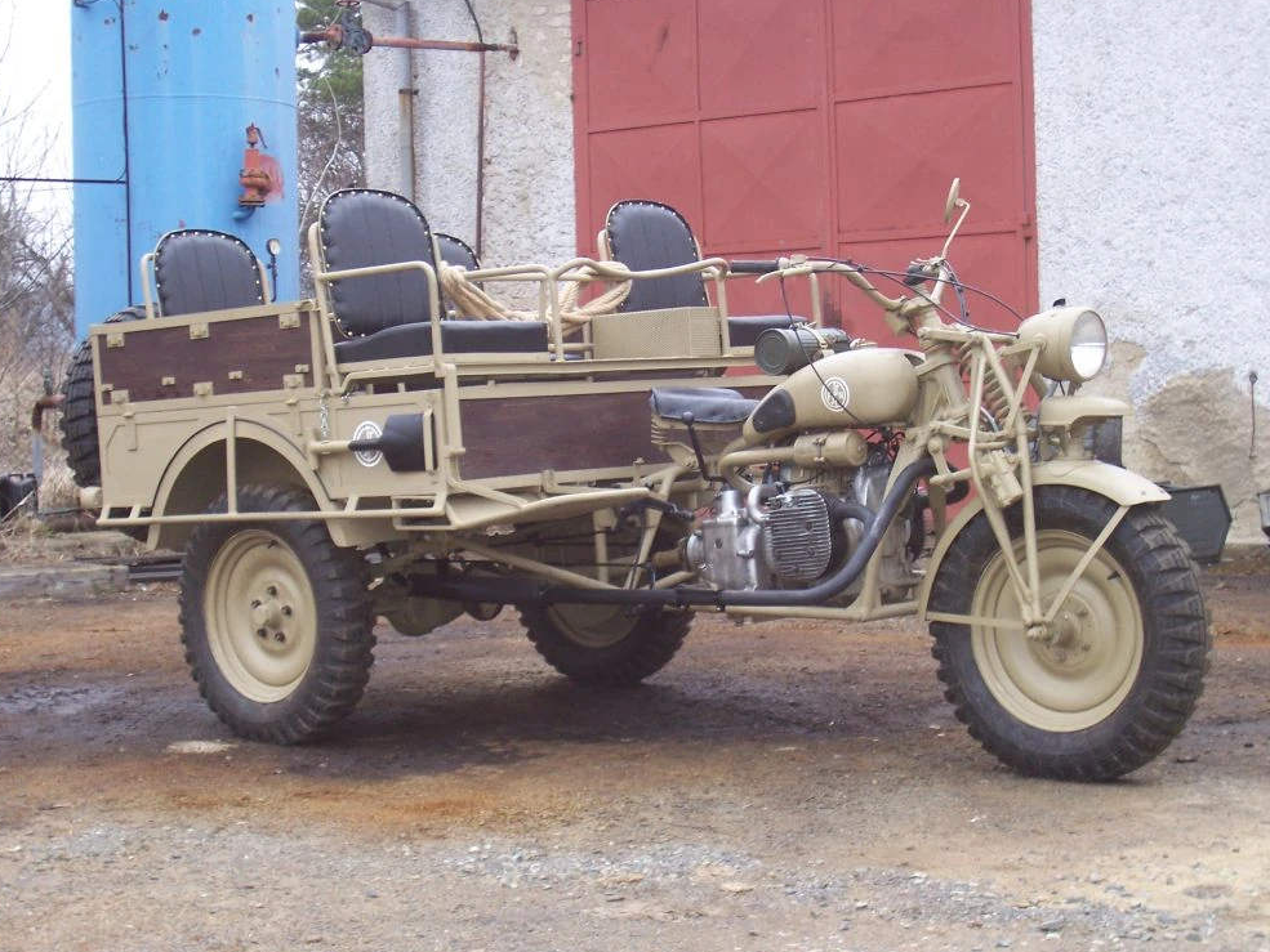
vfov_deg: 21.9
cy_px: 475
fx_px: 2458
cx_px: 636
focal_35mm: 67
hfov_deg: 29.0
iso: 125
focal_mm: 10.8
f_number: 4
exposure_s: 1/90
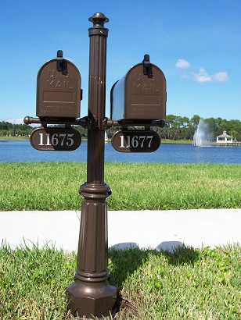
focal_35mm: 42
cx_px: 120
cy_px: 160
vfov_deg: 44.8
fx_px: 389
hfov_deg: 34.4
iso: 80
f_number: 5.6
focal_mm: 7
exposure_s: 1/391
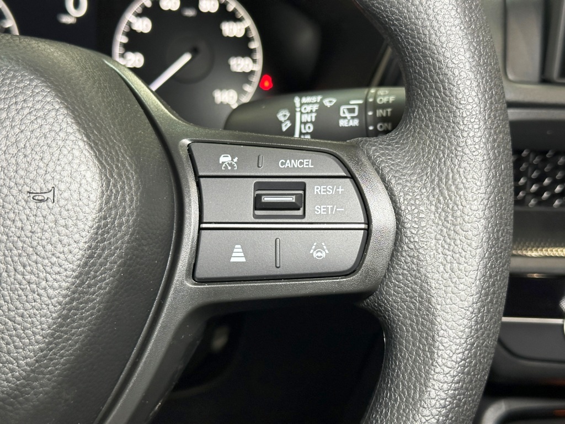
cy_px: 212
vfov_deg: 30.3
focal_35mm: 48
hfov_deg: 39.7
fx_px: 783
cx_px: 282
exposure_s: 1/40
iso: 320
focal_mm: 6.86
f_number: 1.78
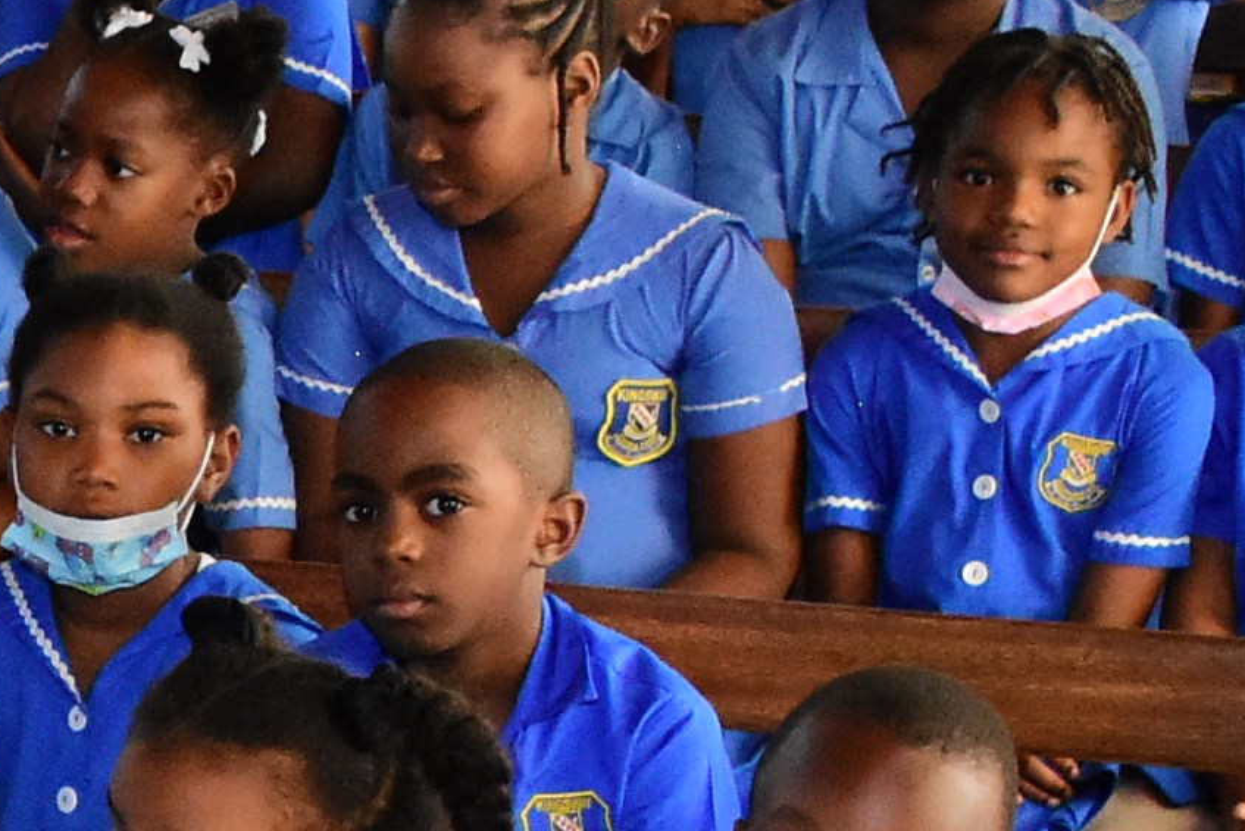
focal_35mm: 191
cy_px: 860
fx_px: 6606
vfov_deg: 7.2
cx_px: -998
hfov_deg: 10.2
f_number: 7.1
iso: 3200
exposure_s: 1/125
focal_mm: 24
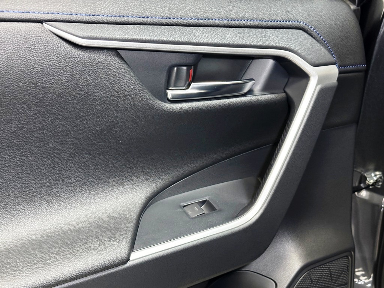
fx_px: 532
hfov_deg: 39.7
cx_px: 192
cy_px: 144
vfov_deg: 30.3
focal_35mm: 48
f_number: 1.78
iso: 640
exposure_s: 1/30
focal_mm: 6.86
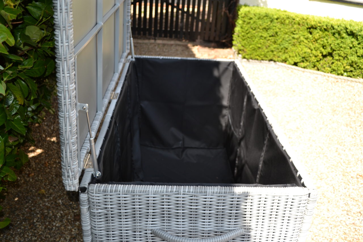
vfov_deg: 36.9
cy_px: 121
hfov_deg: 53.1
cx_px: 182
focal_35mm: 36
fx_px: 363
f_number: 4
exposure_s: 1/200
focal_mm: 24
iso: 100
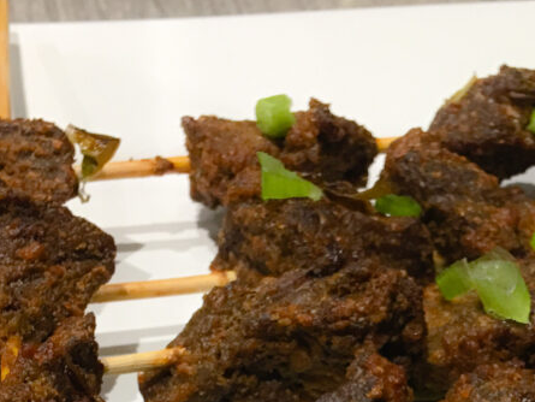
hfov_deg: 19.4
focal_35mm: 100
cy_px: 634
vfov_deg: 13.7
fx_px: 1546
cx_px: 439
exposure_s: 1/17
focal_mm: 4.15
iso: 32
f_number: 2.2
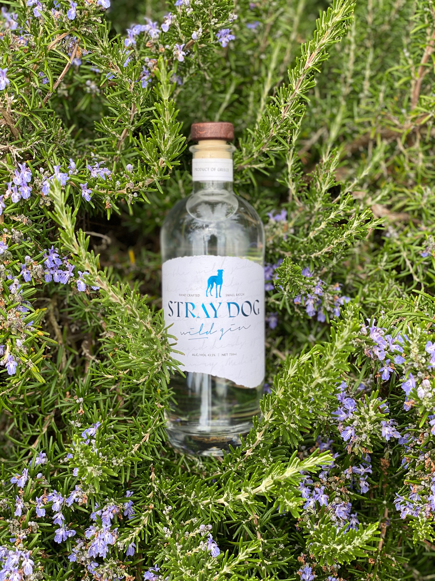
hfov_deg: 28.0
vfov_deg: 36.8
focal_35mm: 52
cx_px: 218
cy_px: 290
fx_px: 871
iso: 20
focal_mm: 6
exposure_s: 1/350
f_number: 2
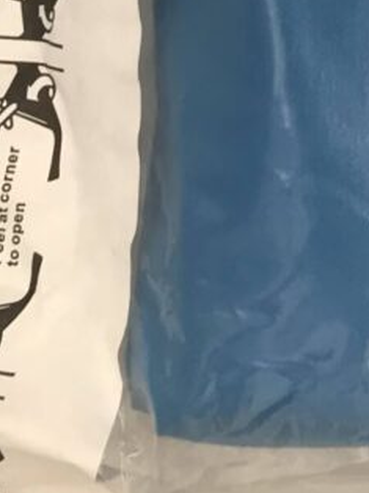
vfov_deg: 14.6
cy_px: -381
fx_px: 1694
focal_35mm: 119
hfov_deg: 11.5
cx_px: 681
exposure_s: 1/60
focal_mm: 3.99
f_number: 1.8
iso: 25
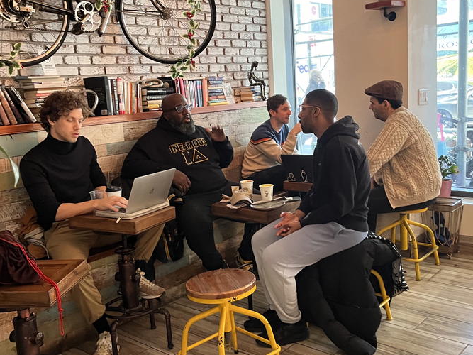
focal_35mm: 39
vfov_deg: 36.8
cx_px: 240
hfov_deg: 47.9
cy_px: 177
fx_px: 533
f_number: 1.6
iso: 400
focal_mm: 5.1
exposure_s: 1/60
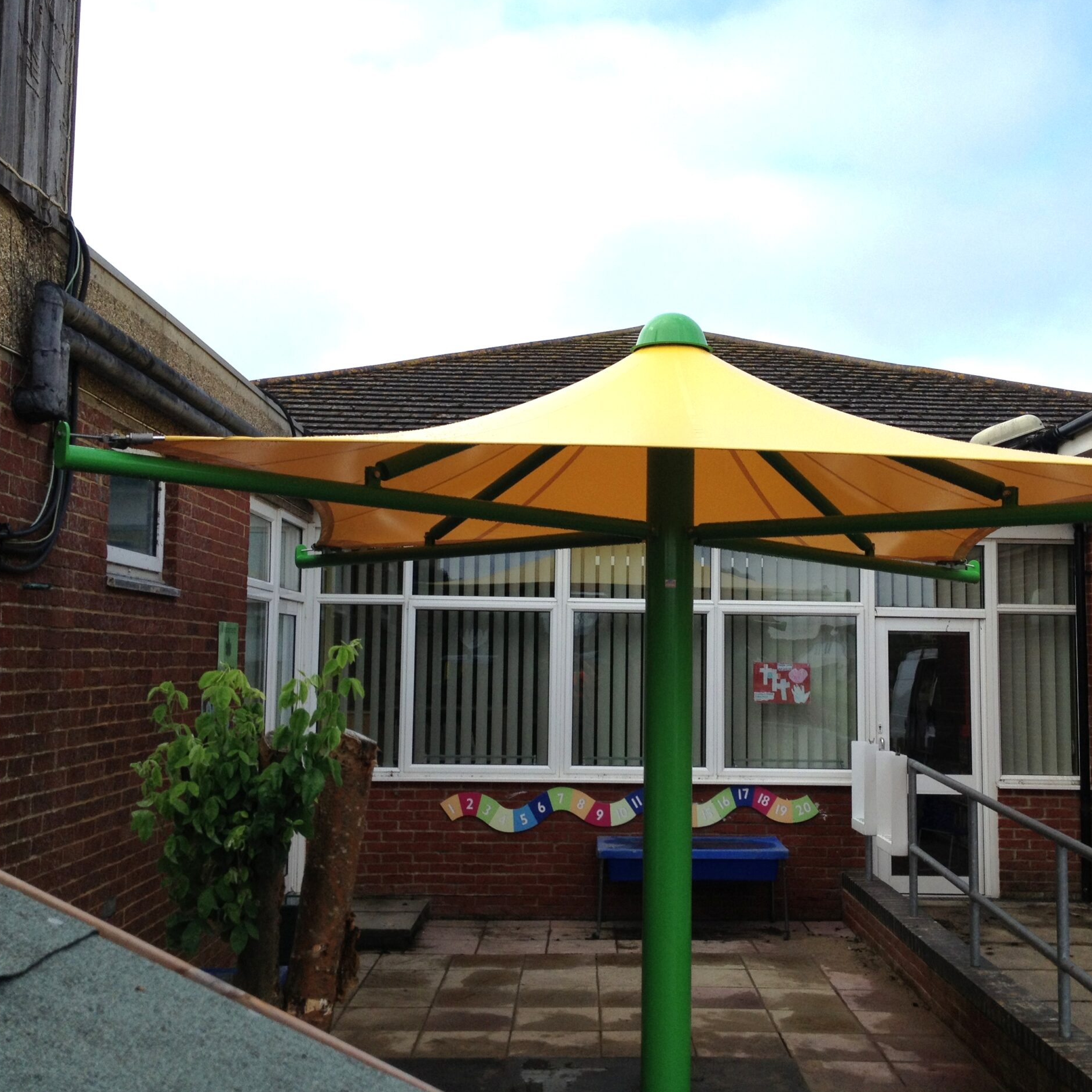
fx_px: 1499
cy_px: 540
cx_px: 631
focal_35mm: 42
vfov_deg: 40.0
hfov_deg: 39.9
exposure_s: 1/1126
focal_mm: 4.28
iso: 50
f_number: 2.4
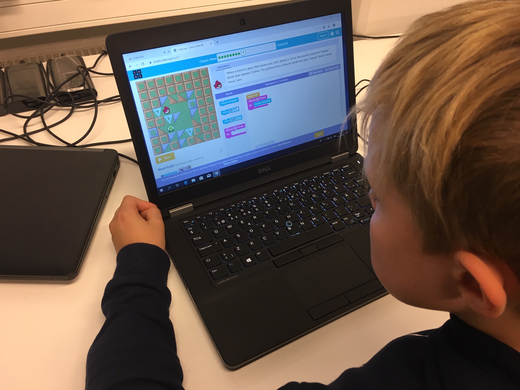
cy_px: 195
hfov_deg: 61.7
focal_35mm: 29
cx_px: 260
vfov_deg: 48.2
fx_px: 436
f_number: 2.2
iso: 100
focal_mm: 4.15
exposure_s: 1/33
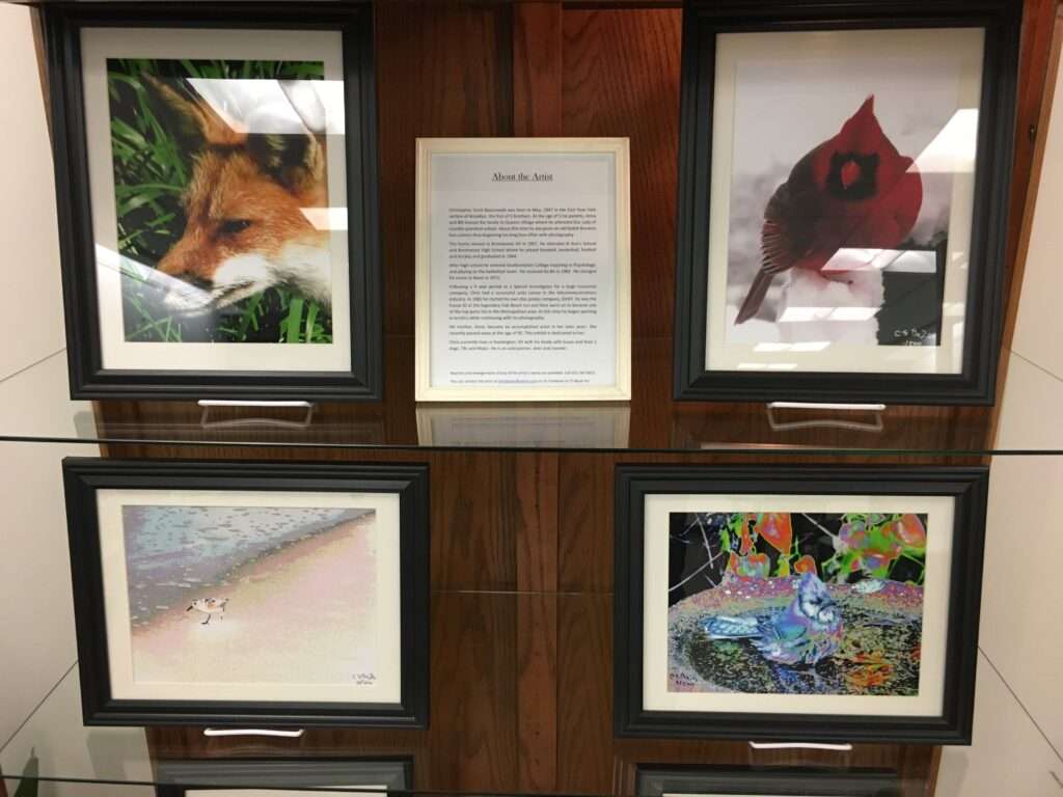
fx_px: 891
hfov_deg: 61.7
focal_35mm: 29
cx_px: 532
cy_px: 398
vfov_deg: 48.2
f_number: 2.2
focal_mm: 4.15
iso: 100
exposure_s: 1/30
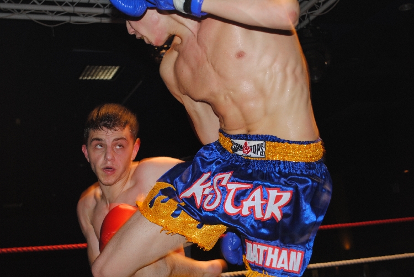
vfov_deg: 22.7
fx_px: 691
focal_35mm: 60
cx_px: 207
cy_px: 138
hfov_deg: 33.4
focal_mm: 40
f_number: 5.3
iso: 200
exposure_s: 1/60
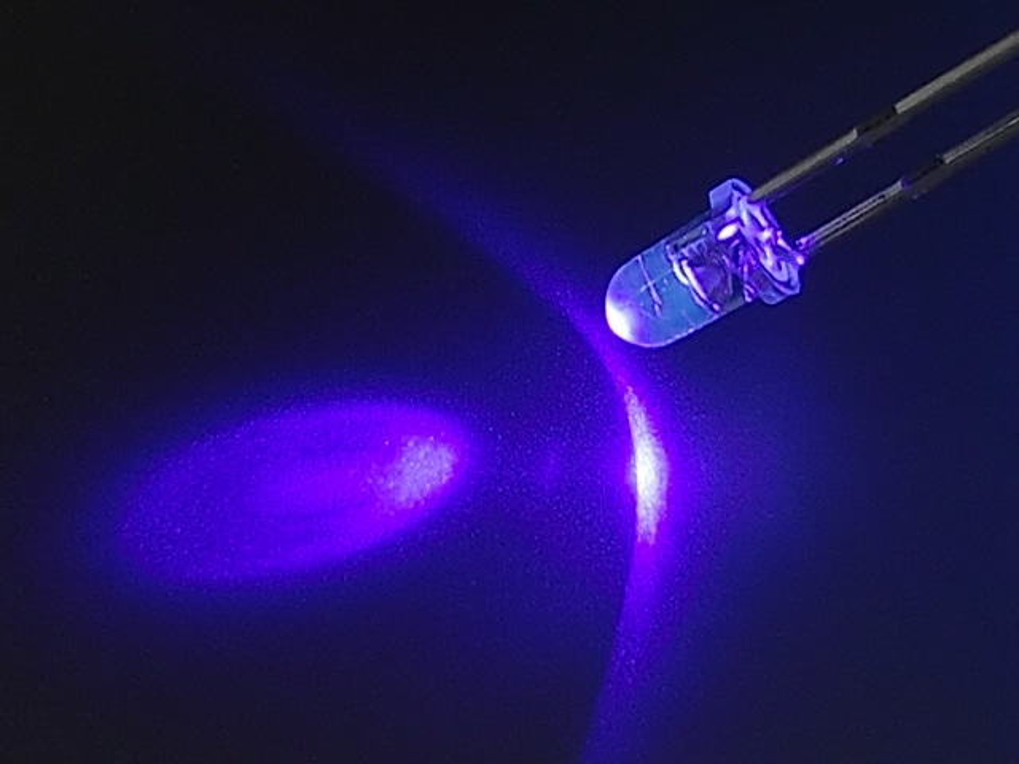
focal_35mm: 28
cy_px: 382
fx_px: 824
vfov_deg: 49.7
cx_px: 510
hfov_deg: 63.4
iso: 64
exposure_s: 1/60
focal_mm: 4.9
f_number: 2.6
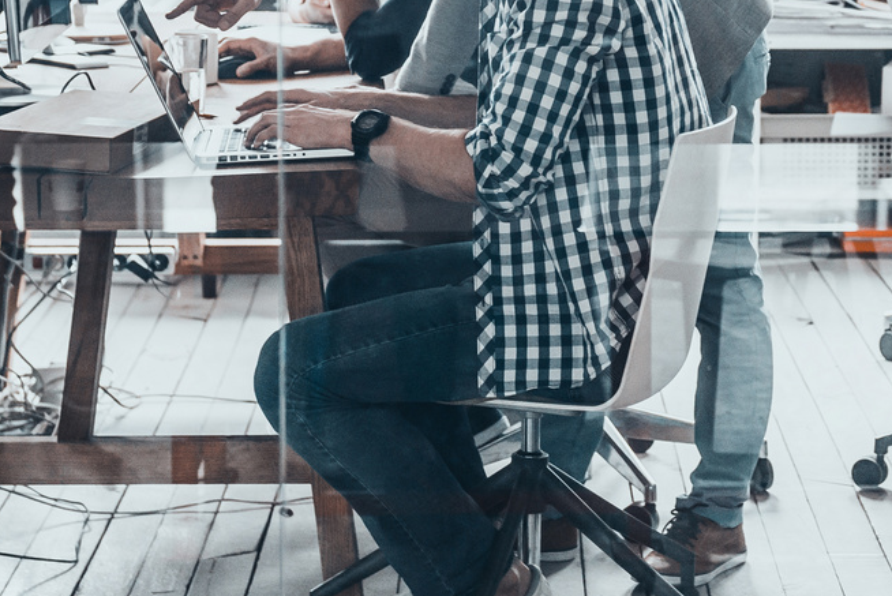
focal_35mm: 116
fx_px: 2876
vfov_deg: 11.7
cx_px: 564
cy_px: 31
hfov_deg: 17.6
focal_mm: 45
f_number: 2.8
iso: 800
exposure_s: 1/80
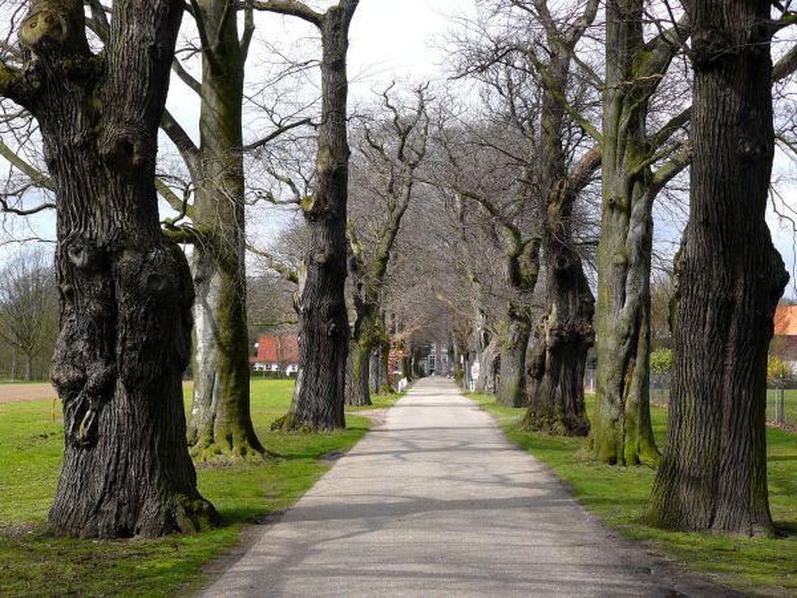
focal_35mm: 64
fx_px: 1474
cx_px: 398
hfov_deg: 30.3
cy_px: 299
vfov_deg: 22.9
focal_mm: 10.7
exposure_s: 1/640
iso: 100
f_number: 3.2
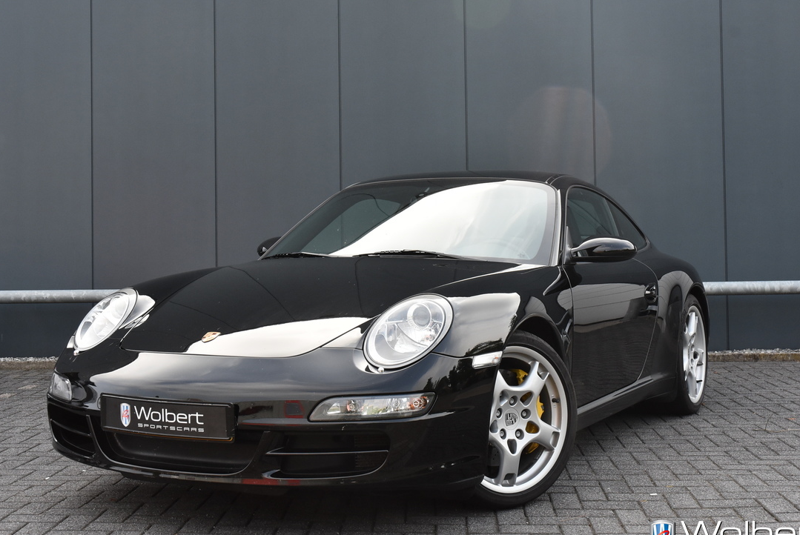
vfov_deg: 26.3
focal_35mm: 52
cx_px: 373
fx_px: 1148
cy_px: 256
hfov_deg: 38.4
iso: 800
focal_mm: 29
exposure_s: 1/400
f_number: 8
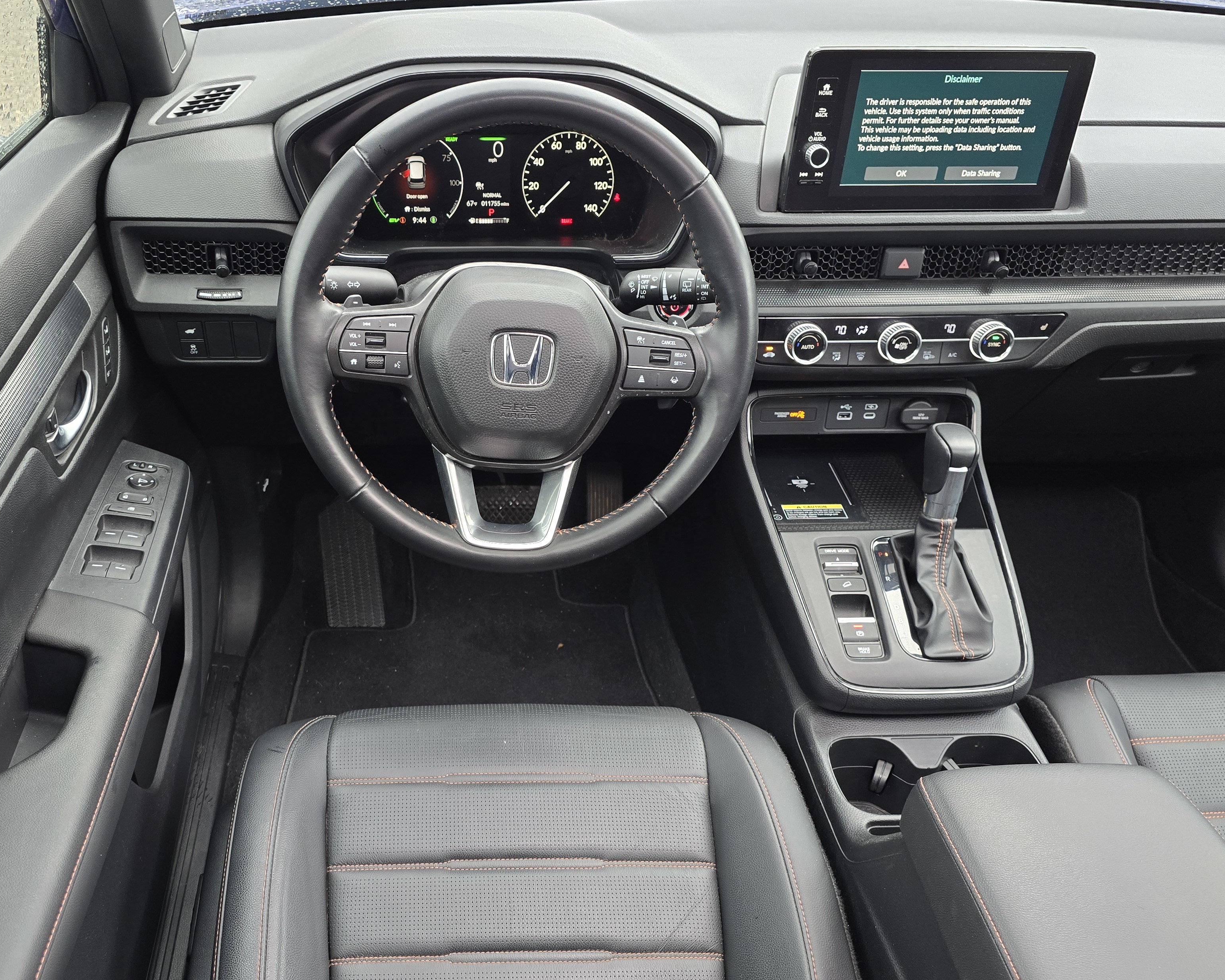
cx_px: 501
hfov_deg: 60.0
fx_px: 1051
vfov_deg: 49.8
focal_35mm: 29
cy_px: 562
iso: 200
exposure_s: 1/120
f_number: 1.7
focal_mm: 6.3
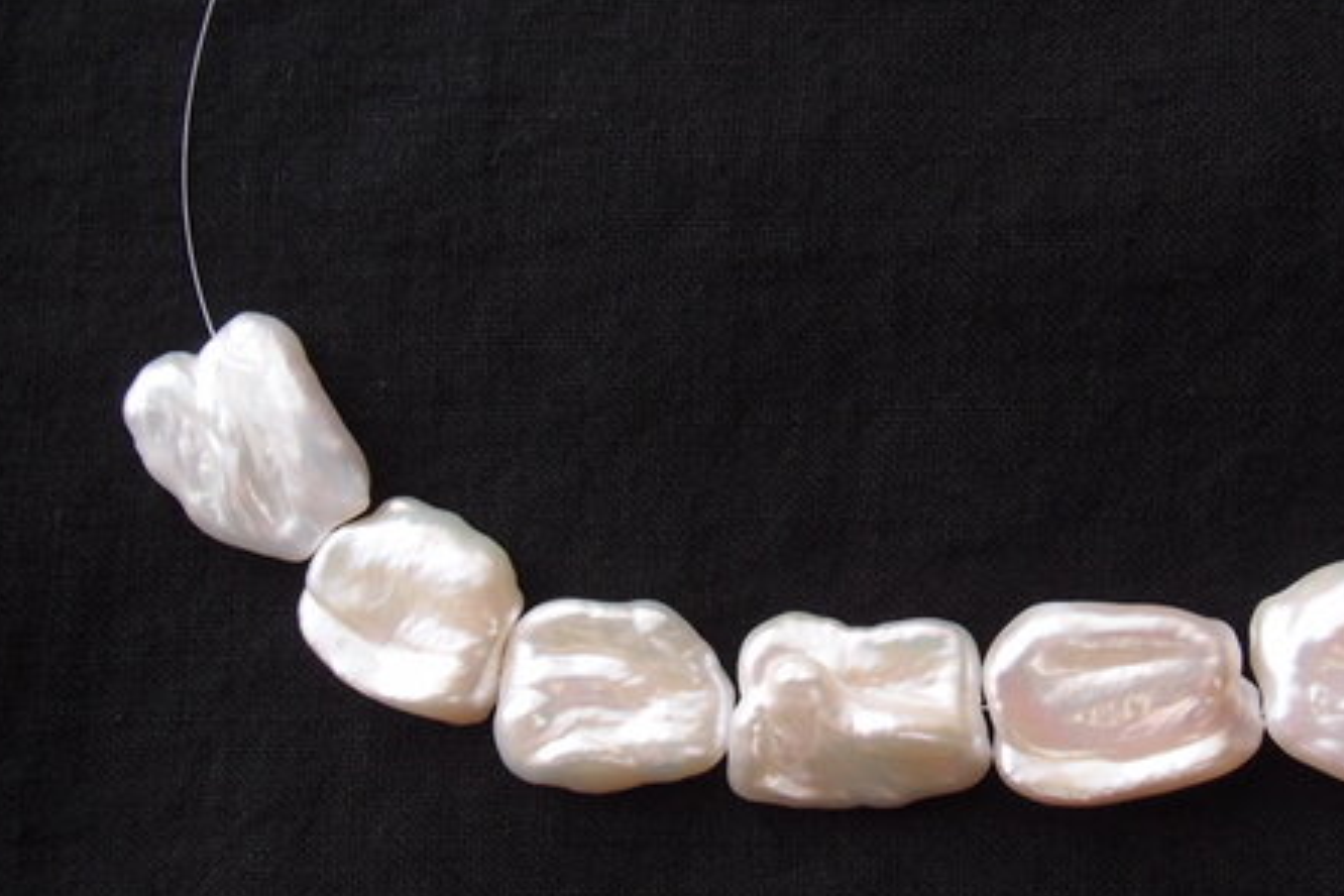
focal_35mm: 42
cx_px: 875
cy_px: 496
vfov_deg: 31.9
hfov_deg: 45.8
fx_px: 1568
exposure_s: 1/40
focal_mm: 6
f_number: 2.8
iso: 100
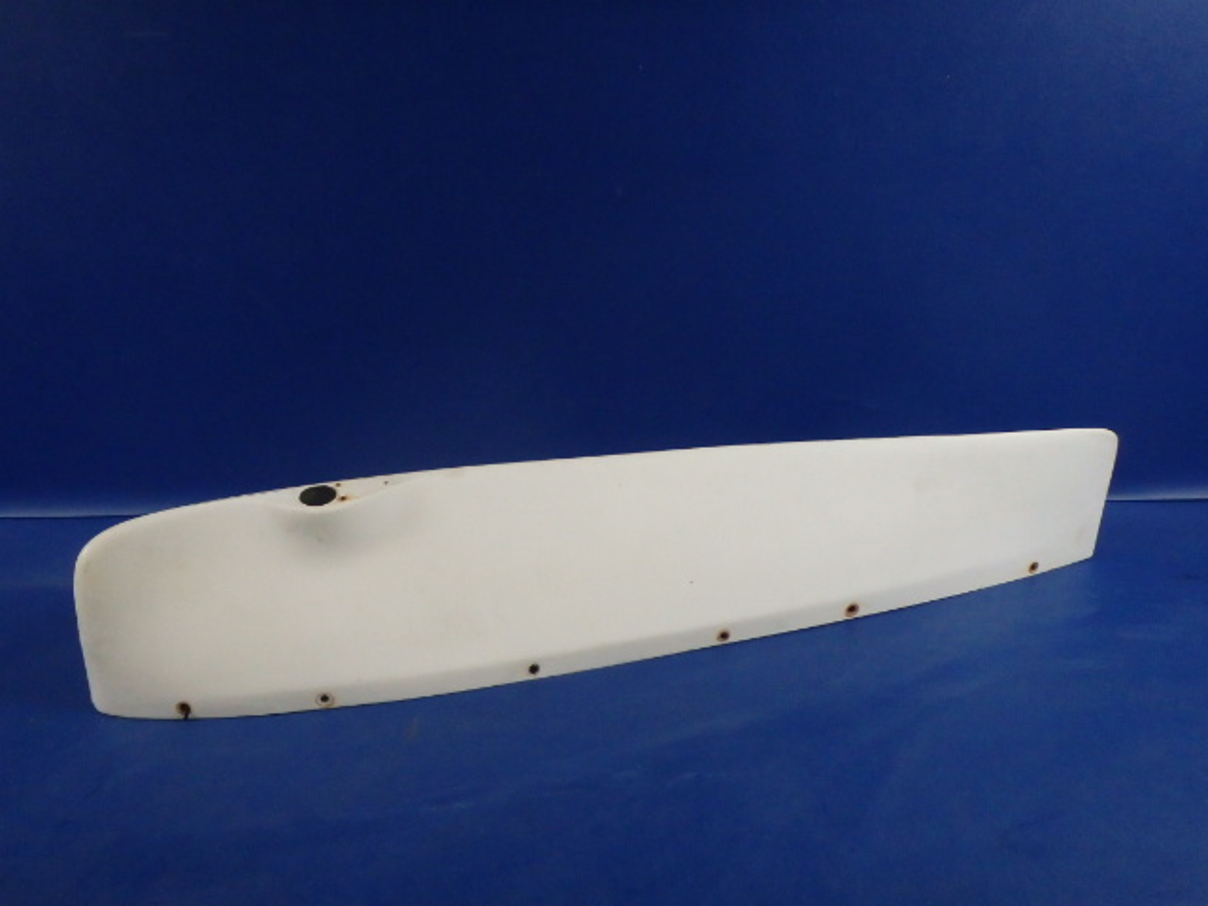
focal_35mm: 28
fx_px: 977
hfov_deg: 63.4
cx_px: 604
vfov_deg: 49.7
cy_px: 453
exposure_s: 1/160
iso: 800
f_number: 3.9
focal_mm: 5
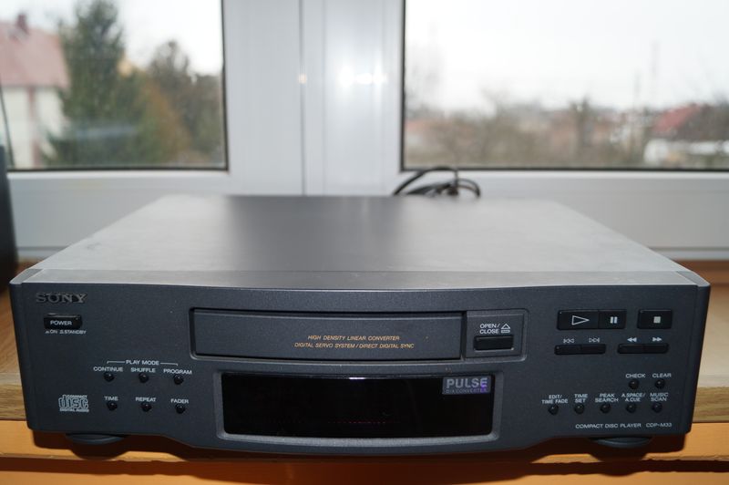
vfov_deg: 43.5
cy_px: 242
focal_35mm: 30
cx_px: 364
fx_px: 607
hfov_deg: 62.0
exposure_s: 1/60
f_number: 4
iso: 160
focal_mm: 20
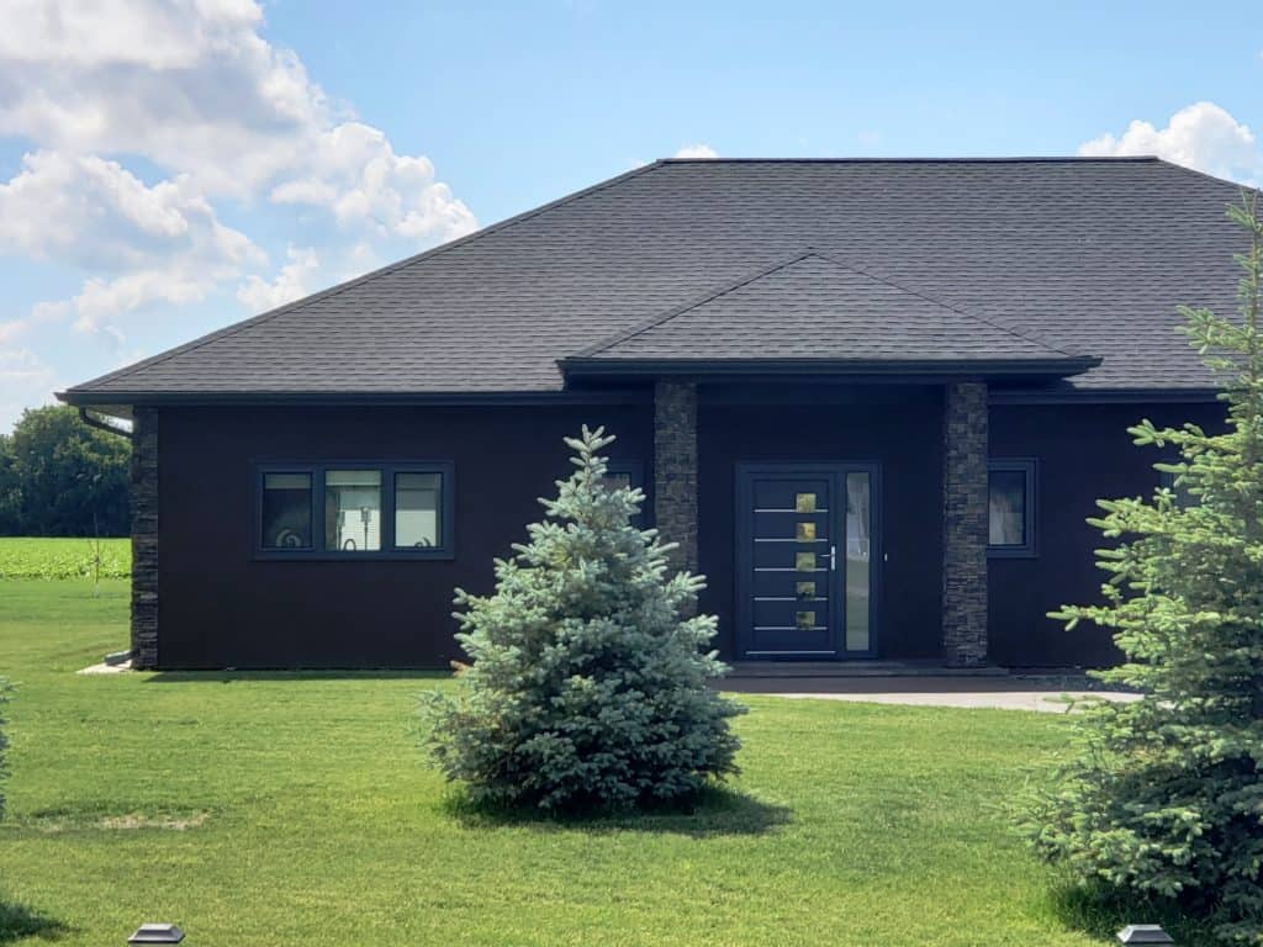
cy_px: 474
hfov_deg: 36.8
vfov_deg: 28.0
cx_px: 632
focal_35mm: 52
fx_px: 1897
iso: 32
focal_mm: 6
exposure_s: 1/603
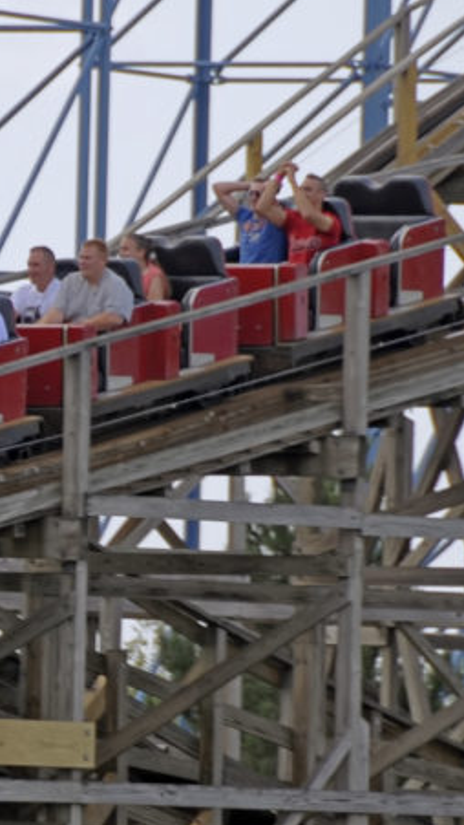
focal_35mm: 835
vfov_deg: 2.6
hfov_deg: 1.5
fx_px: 18247
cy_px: 363
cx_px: -219
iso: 250
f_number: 5.6
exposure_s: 1/500
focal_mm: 200
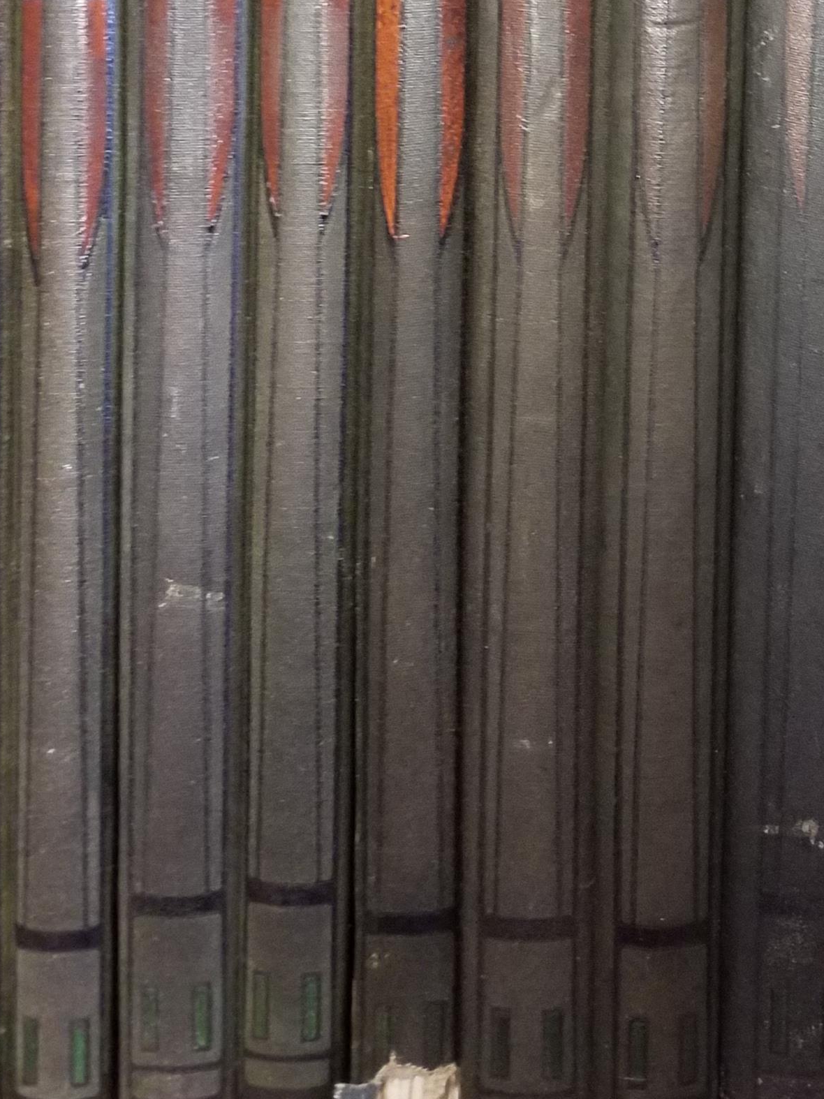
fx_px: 1778
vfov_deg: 31.9
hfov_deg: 25.4
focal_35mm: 56
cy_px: 21
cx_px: 724
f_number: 1.9
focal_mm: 3.6
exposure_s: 1/25
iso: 250
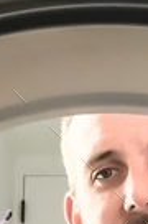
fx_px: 1085
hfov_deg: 7.8
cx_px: 128
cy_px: 366
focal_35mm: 175
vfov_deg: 11.2
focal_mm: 4.15
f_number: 2.2
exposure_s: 1/15
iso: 250
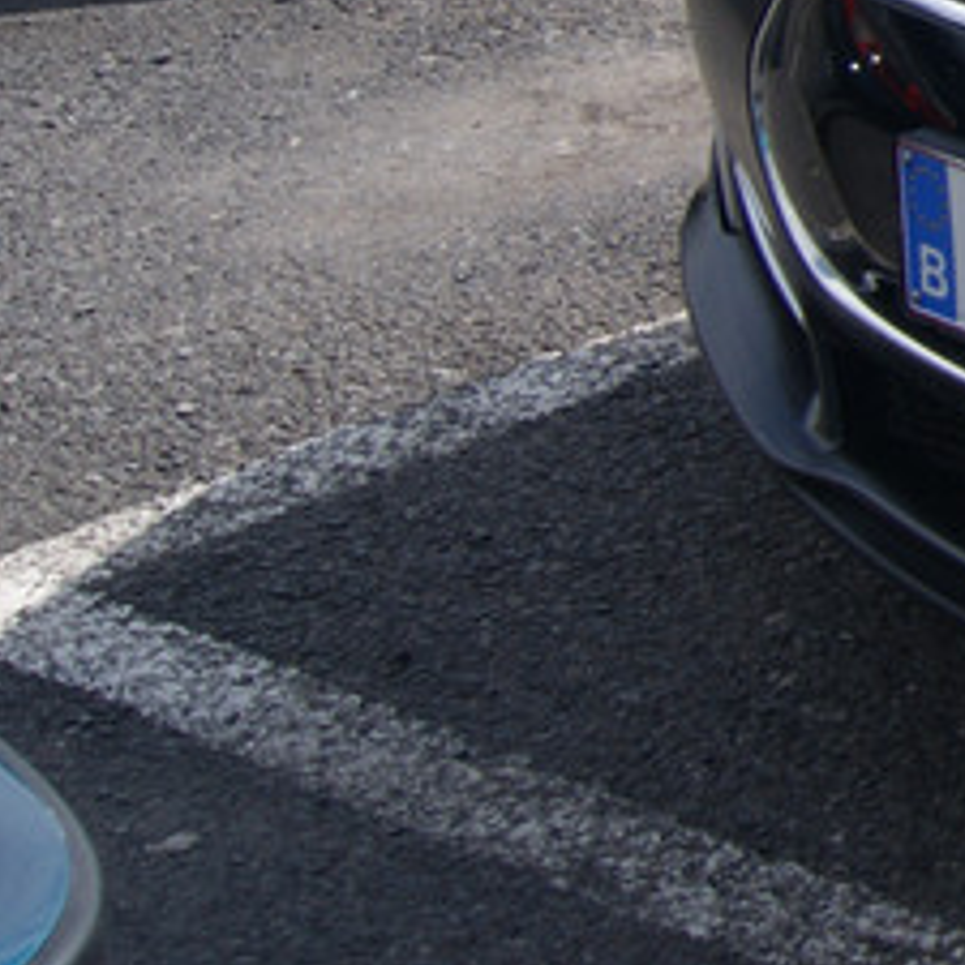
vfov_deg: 11.4
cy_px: -266
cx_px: 2470
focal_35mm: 150
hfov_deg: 9.9
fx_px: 4731
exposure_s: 1/160
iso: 100
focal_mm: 22
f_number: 10
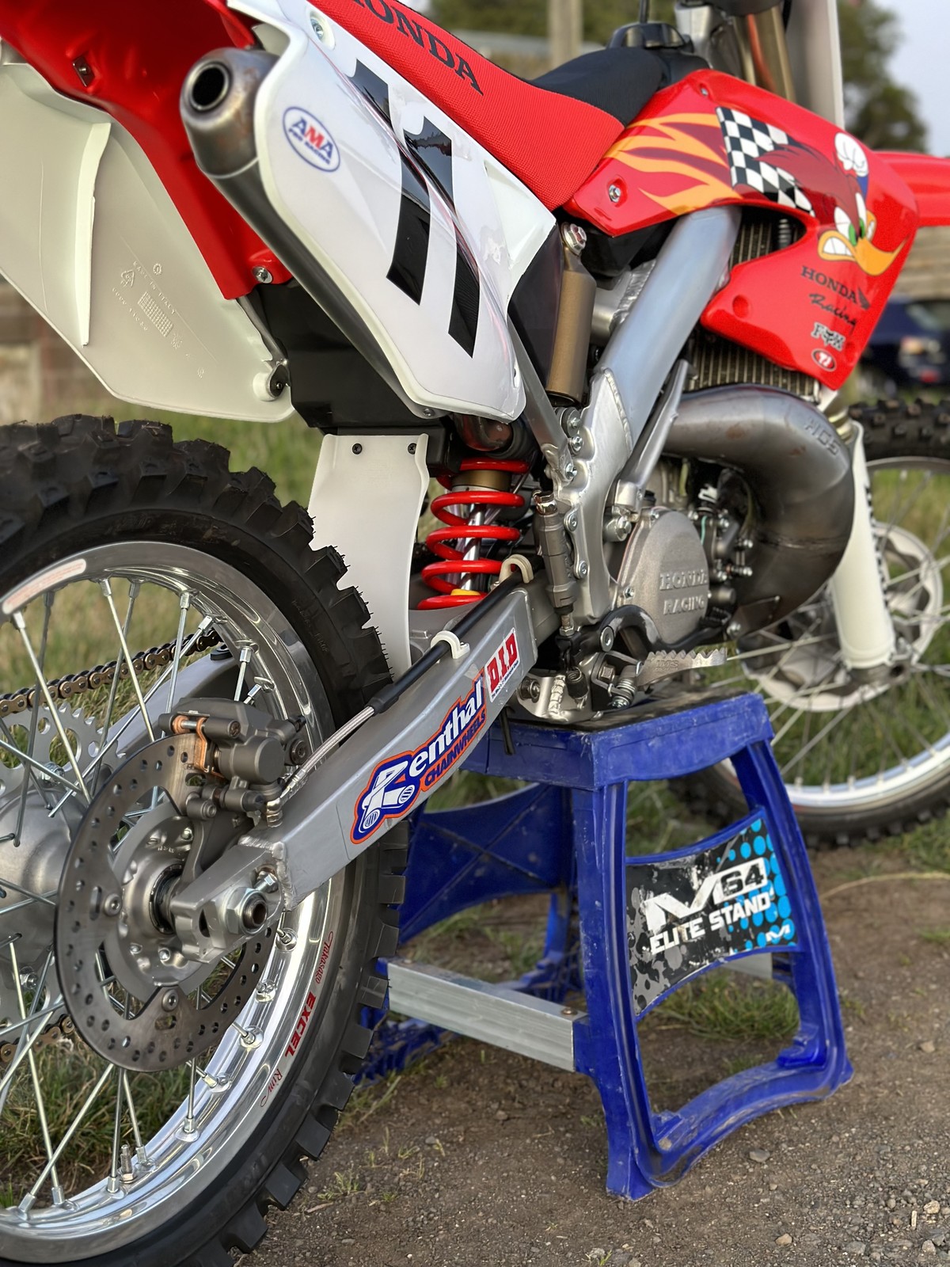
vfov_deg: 39.7
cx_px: 475
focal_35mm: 48
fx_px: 1756
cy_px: 634
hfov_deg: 30.3
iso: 320
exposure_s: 1/60
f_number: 1.78
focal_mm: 6.86
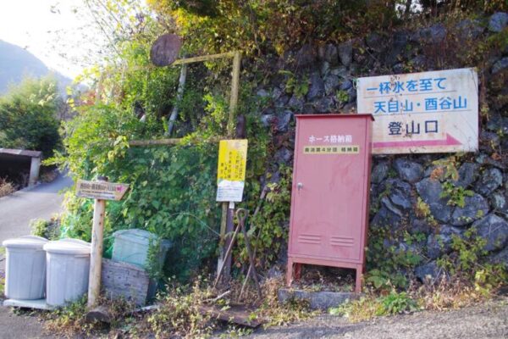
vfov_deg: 47.9
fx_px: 381
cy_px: 170
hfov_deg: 67.4
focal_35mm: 27
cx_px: 254
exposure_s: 1/100
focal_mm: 18
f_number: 3.5
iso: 200
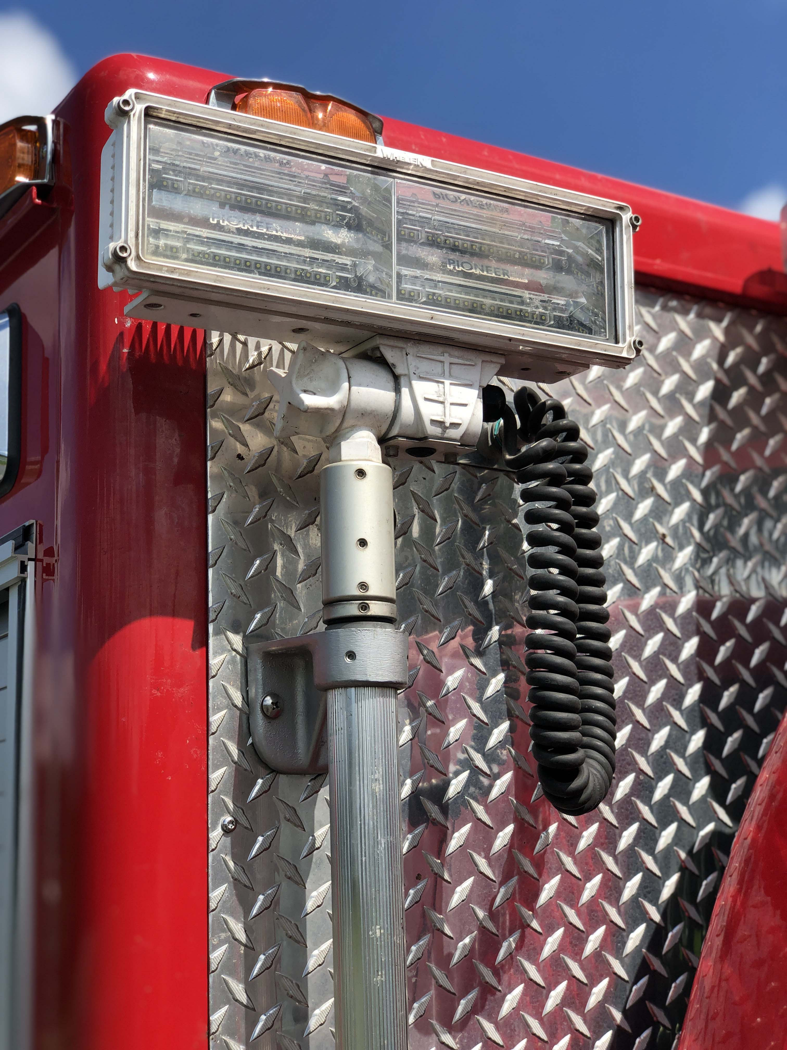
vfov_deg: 36.8
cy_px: 525
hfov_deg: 28.0
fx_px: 1576
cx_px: 394
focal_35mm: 52
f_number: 2.4
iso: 16
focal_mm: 6
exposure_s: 1/1033
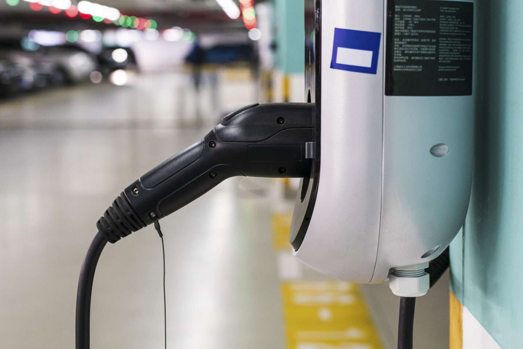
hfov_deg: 28.0
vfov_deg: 18.9
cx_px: 223
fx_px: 1046
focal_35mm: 72
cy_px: 193
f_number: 4
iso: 800
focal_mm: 50
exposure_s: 1/60
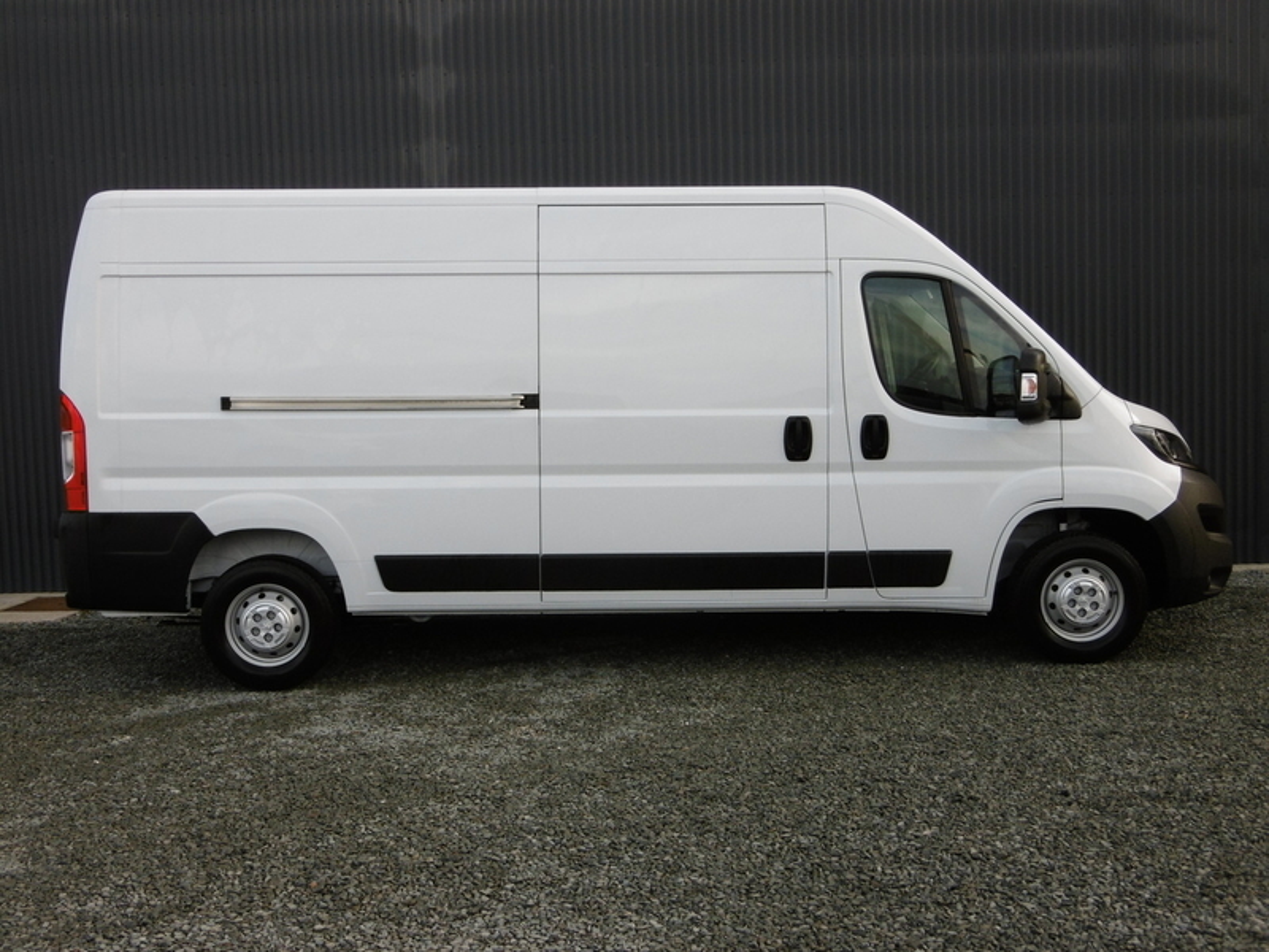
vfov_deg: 37.7
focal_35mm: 38
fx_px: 1393
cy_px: 476
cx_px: 634
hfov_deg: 49.0
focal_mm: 6.8
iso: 100
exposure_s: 1/200
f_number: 3.7
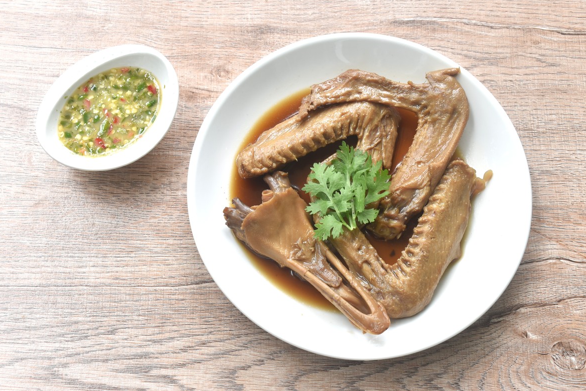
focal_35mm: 46
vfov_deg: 29.3
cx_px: 297
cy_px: 197
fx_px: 749
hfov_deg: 42.7
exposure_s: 1/6
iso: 100
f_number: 8
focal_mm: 30
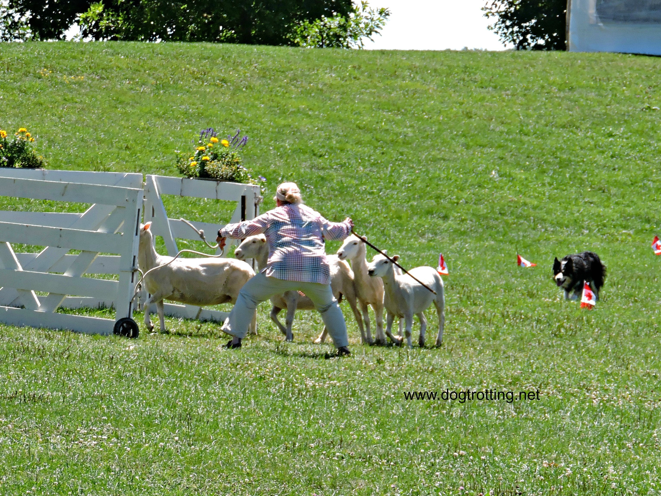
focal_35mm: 200
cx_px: 330
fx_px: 3819
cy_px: 248
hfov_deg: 9.9
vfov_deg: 7.4
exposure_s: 1/500
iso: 180
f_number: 4.6
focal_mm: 35.7
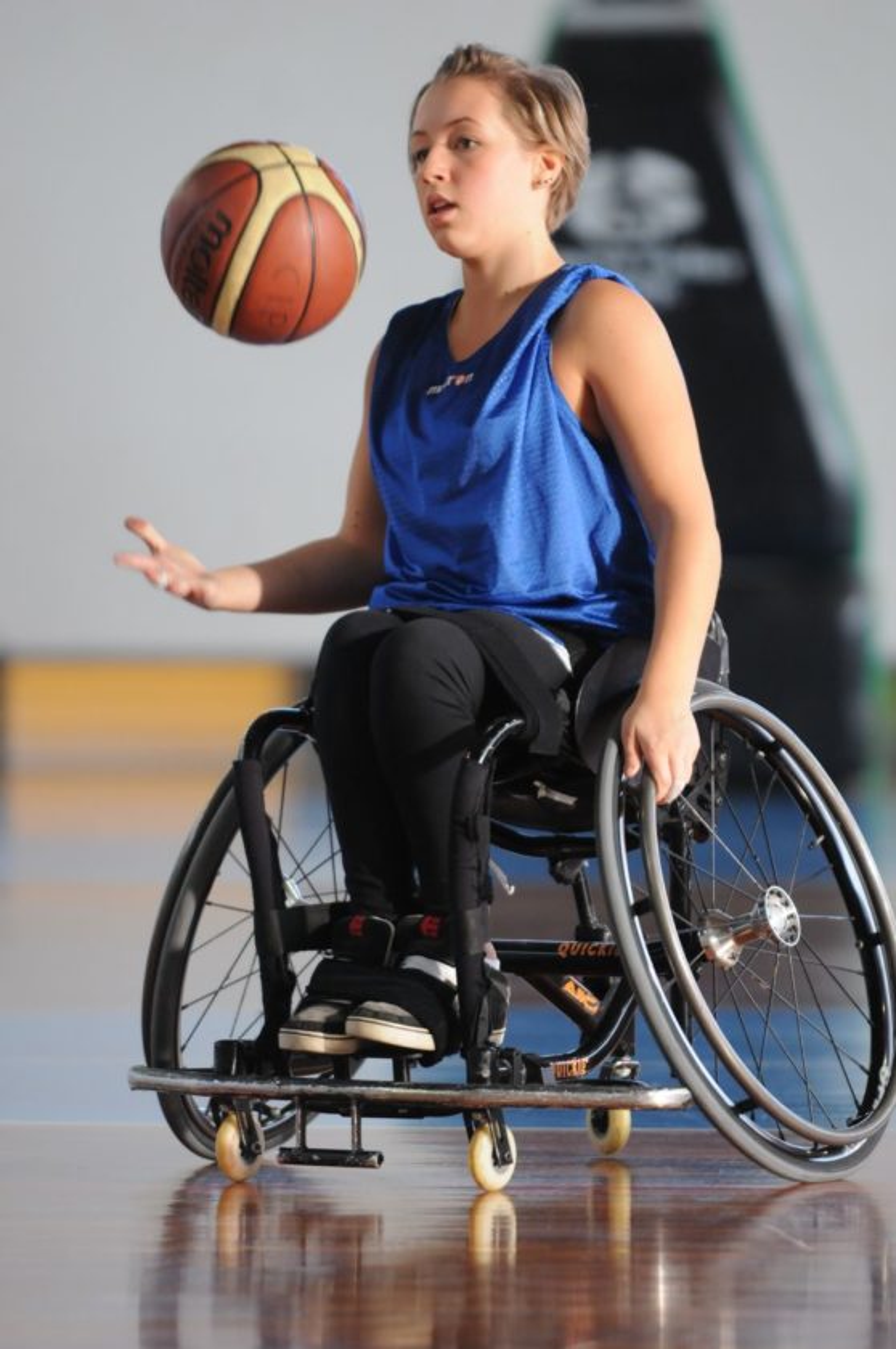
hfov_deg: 4.6
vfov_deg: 6.9
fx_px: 11227
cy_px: 674
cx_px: 448
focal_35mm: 300
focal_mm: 200
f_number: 2.8
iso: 800
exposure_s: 1/320
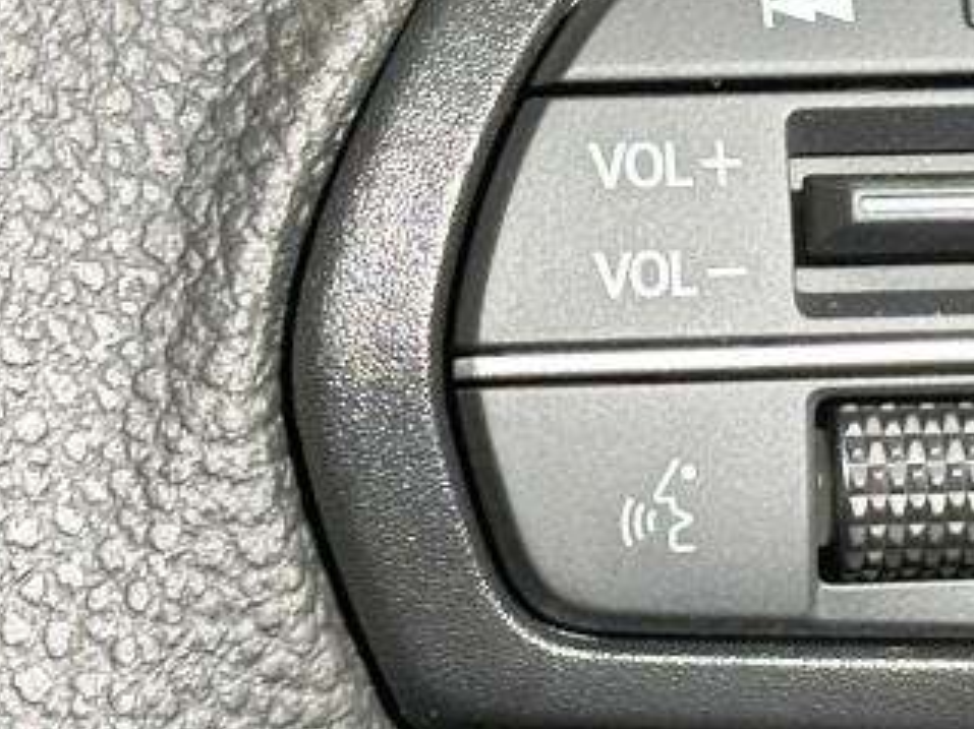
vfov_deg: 9.6
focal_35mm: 154
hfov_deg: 12.7
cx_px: 885
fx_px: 4332
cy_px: 275
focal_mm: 6.86
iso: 400
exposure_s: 1/40
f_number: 1.78
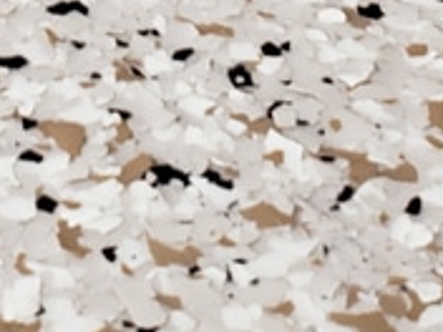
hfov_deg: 11.2
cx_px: 1
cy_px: -497
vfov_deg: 7.8
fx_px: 2240
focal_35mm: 175
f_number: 2.4
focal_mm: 4.3
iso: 50
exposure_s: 1/246
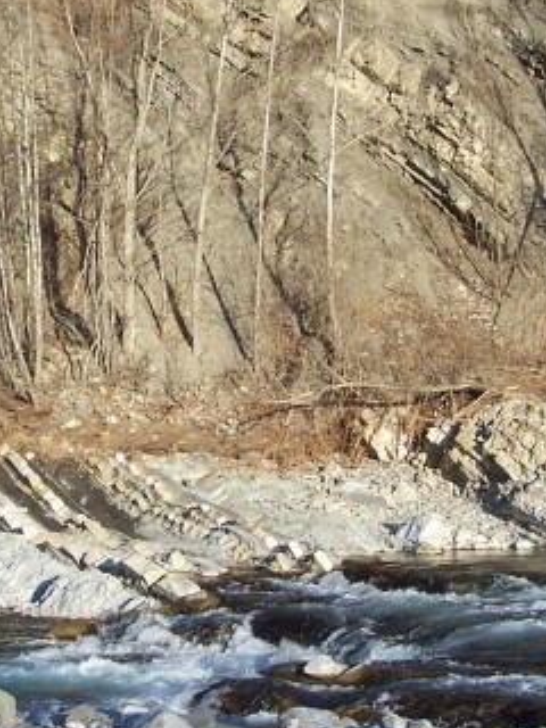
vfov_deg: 20.6
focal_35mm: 95
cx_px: 164
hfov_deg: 15.5
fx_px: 1998
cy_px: 344
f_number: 2.8
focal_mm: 6.3
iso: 80
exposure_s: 1/750
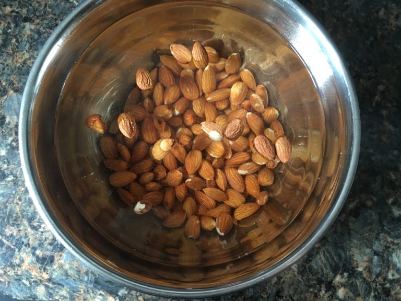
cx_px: 200
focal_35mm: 29
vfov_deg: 48.2
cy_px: 150
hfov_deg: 61.7
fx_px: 336
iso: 80
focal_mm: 4.15
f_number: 2.2
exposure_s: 1/30
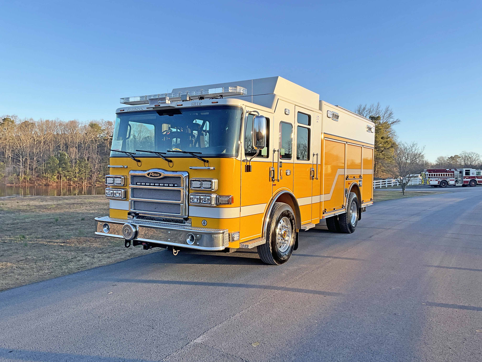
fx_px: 404
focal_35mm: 29
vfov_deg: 48.2
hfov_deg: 61.7
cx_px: 241
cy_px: 181
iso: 25
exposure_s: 1/635
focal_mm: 3
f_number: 1.8
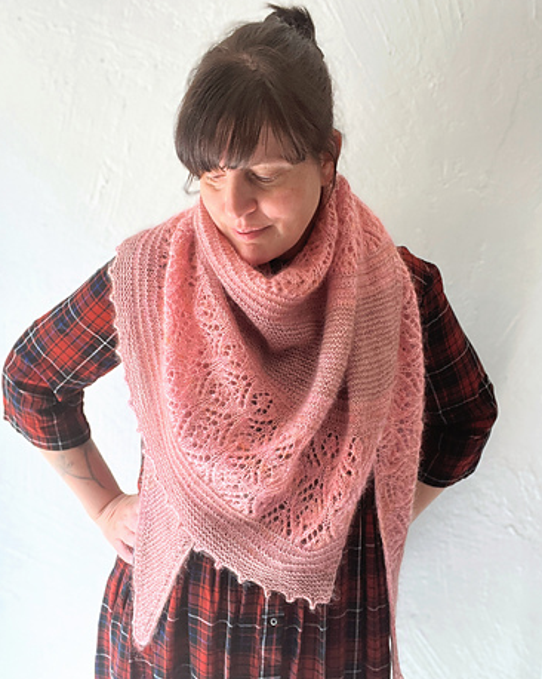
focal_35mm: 32
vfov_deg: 55.7
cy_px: 337
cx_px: 272
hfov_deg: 45.8
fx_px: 642
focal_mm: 2.71
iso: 80
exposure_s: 1/121
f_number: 2.2
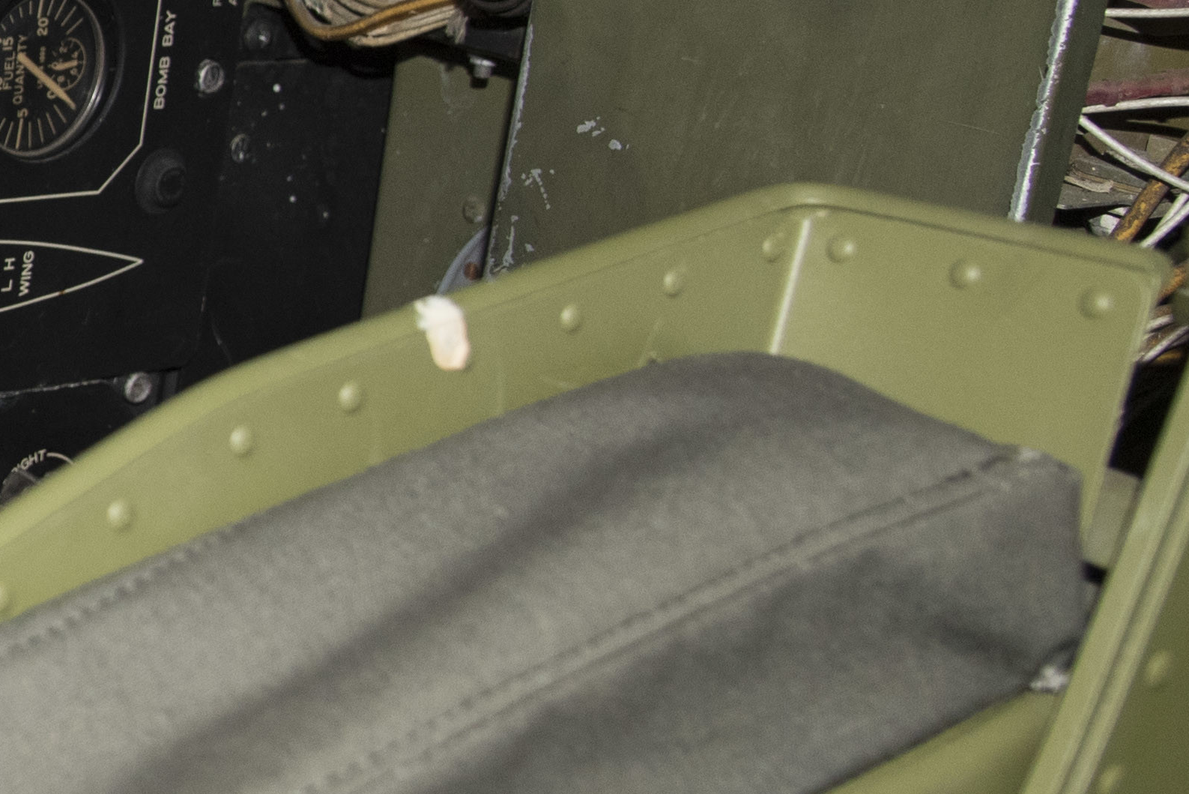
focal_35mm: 91
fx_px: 3006
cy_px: 120
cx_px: -793
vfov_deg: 14.9
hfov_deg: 18.6
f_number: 5.6
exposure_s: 1/60
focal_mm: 24
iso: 1250
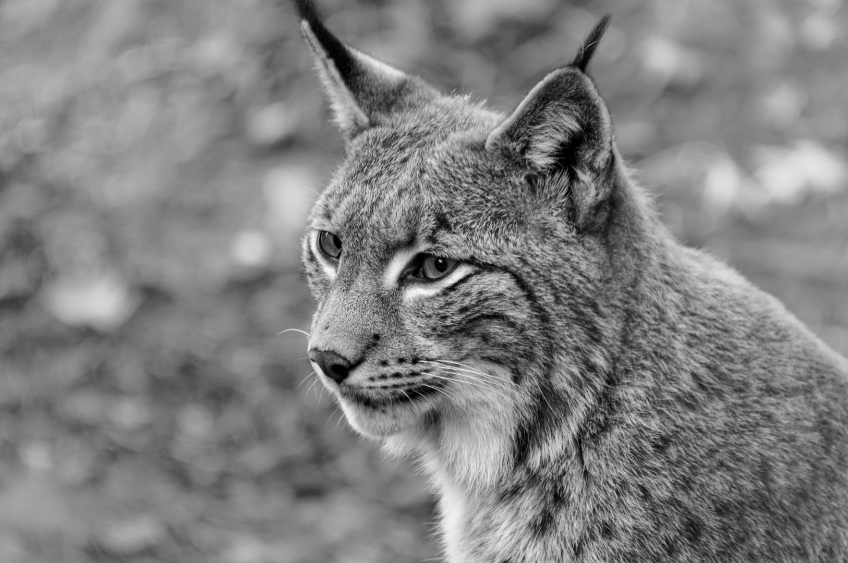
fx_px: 10587
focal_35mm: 450
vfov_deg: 3.0
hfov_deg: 4.6
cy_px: 282
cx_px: 424
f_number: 5.6
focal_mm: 300
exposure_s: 1/30
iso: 800
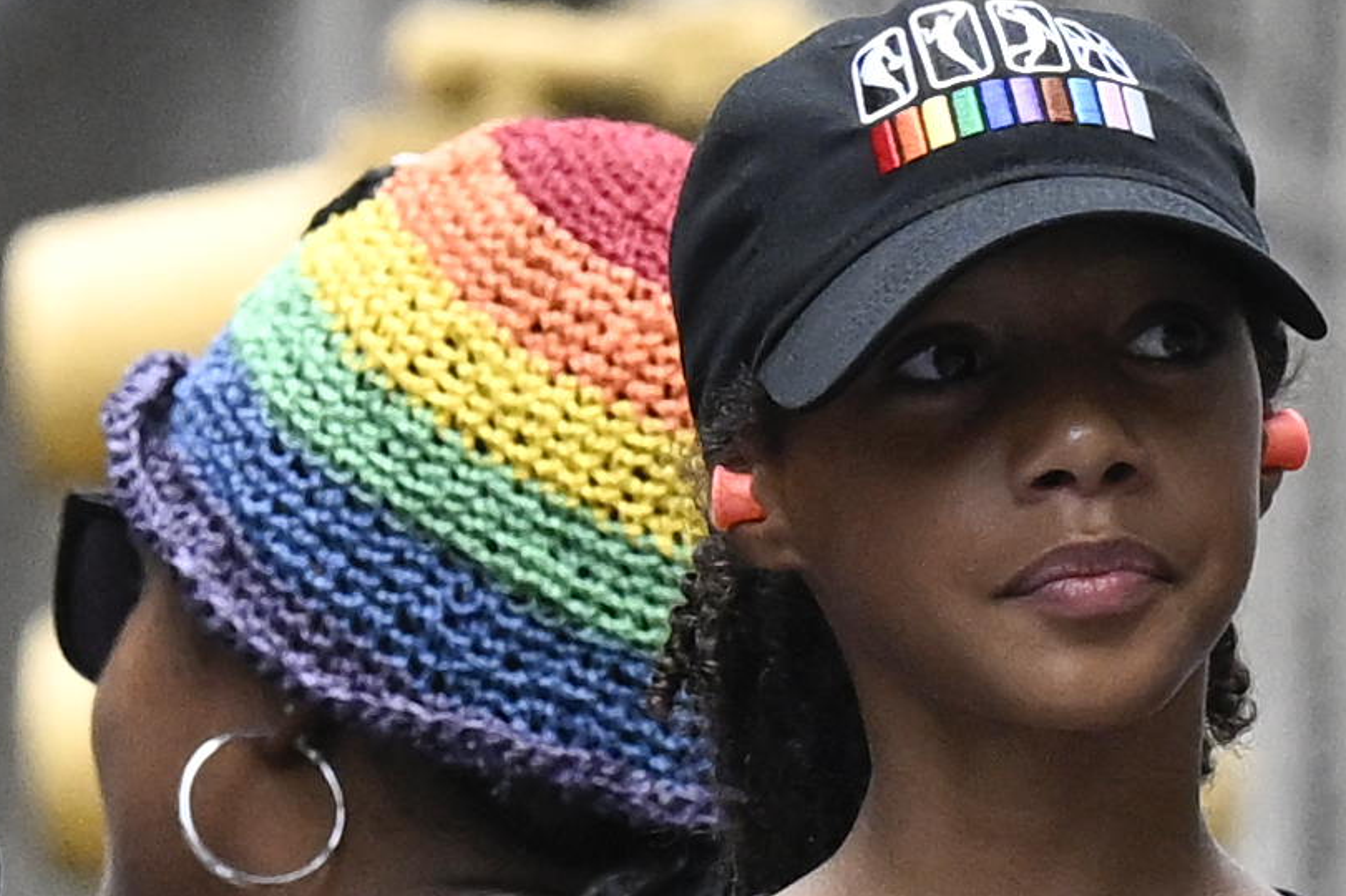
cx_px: -1386
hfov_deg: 1.4
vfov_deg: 0.9
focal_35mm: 1496
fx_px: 55908
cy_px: 400
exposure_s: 1/1250
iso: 1600
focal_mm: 150
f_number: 5.6
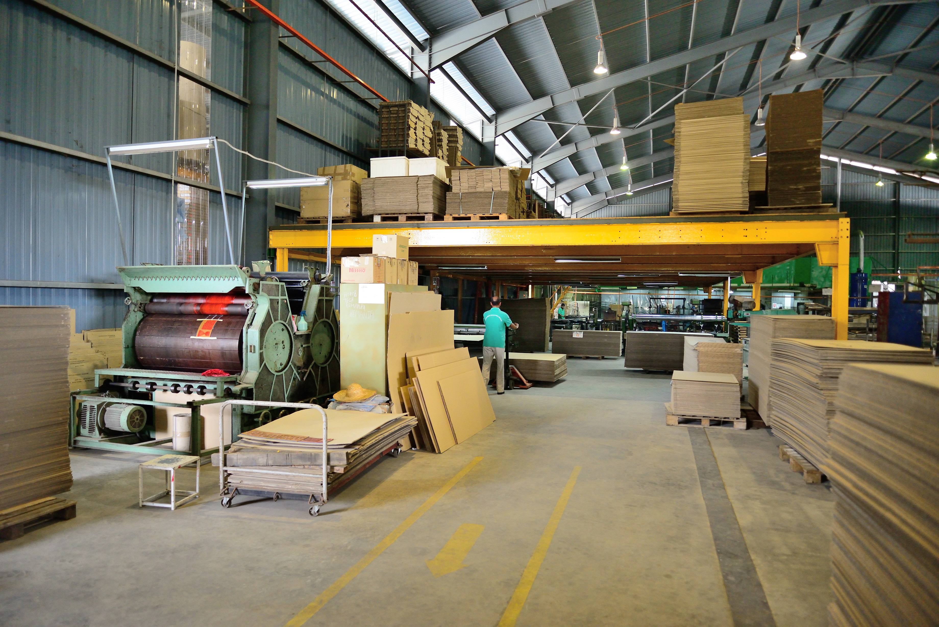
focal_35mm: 24
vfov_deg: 53.2
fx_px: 626
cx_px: 470
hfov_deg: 73.7
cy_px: 314
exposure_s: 1/100
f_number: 3.5
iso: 2500
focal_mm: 24
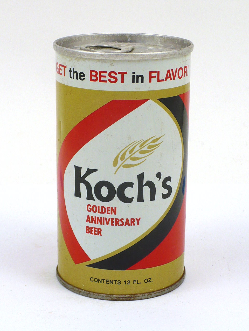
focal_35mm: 89
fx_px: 854
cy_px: 166
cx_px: 124
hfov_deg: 16.6
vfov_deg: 22.0
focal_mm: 9.9
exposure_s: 1/400
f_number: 3.1
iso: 100
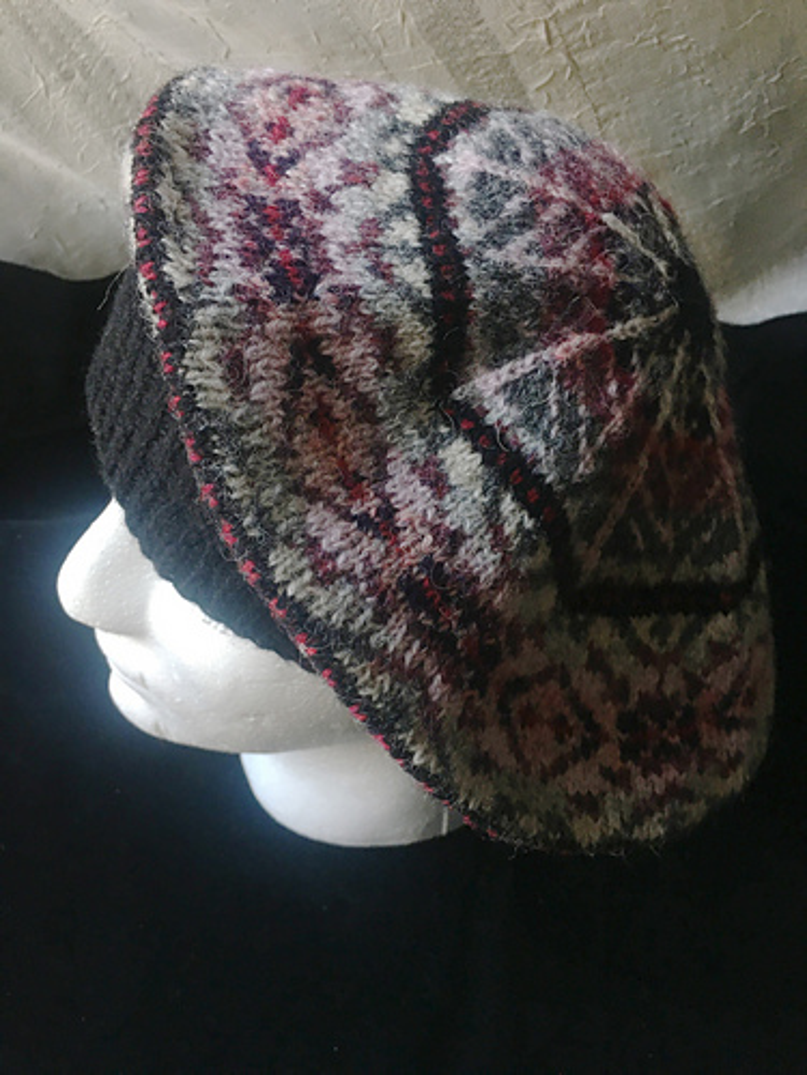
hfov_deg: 48.2
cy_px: 538
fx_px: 901
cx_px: 404
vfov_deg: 61.7
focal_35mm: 29
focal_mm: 4.15
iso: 32
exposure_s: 1/15
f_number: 2.2
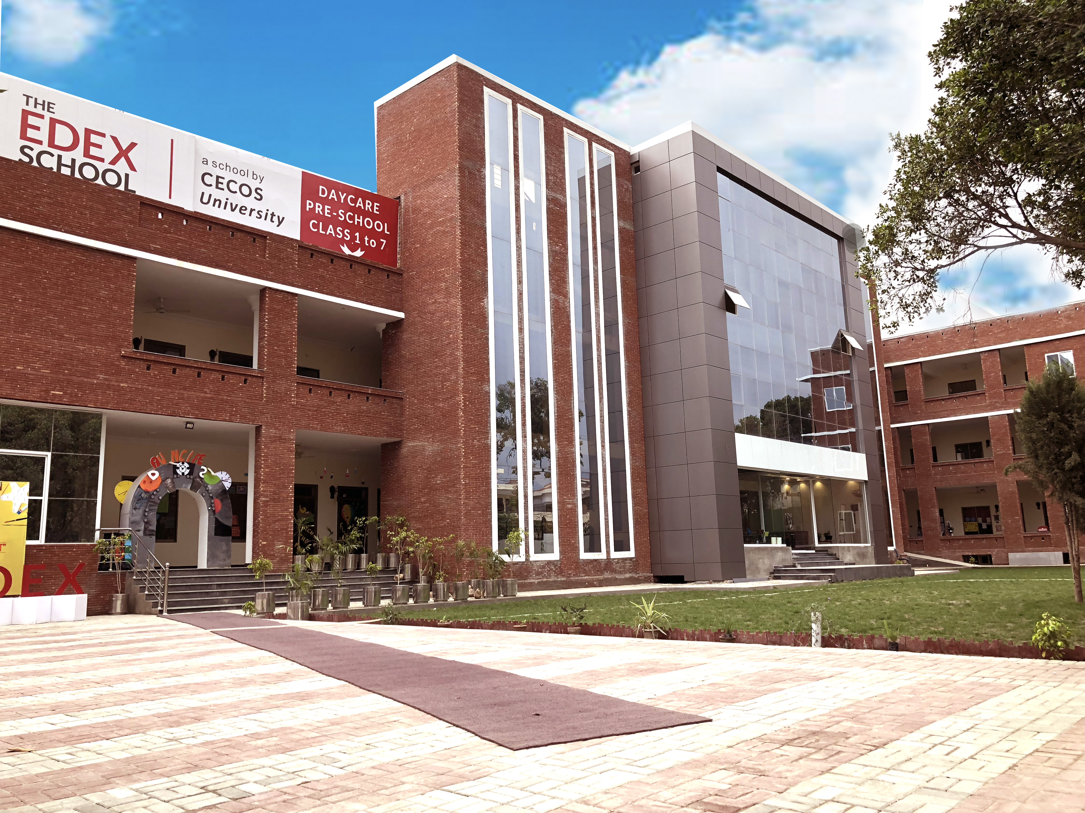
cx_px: 542
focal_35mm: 28
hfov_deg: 63.4
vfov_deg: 49.7
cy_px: 406
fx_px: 878
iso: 20
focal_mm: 4
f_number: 1.8
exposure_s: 1/147
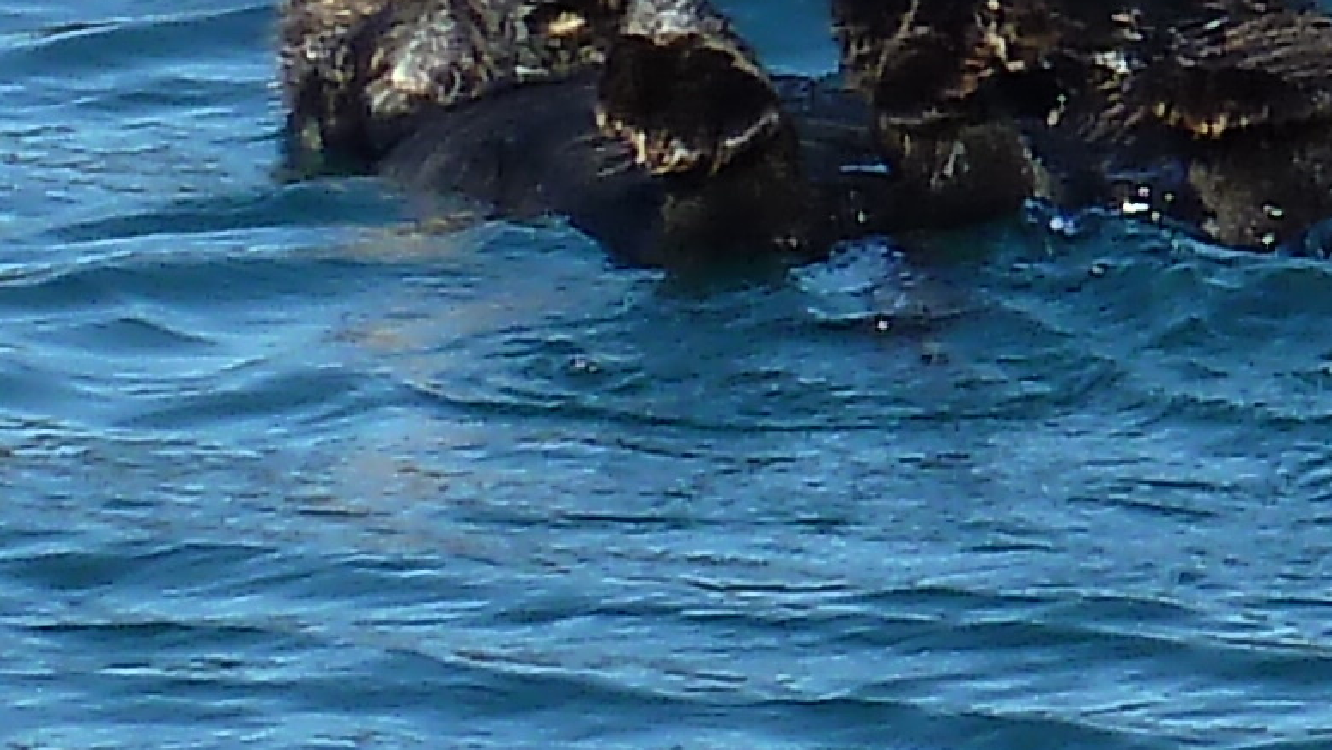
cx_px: 2168
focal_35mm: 2240
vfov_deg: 0.5
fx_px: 79137
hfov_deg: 1.0
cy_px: 93
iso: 80
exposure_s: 1/320
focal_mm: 49.2
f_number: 4.9
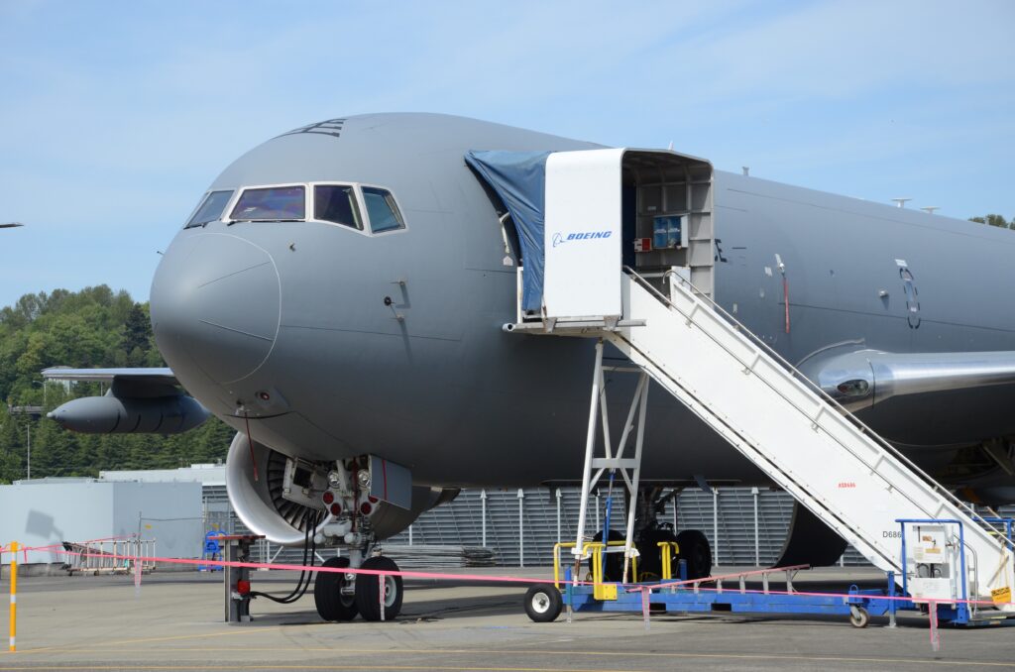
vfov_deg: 12.1
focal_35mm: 112
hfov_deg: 18.2
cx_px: 508
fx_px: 3165
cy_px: 336
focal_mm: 75
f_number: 9
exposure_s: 1/1250
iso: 500
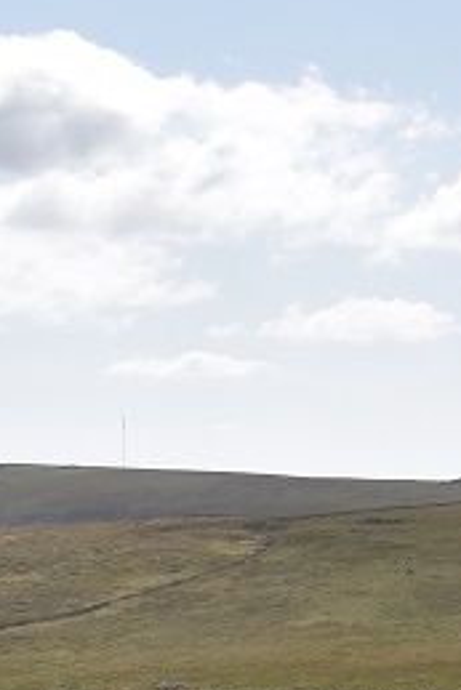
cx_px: 1178
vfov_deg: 10.2
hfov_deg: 6.5
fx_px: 3834
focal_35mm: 200
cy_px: 631
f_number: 10
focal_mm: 23
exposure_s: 1/400
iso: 100
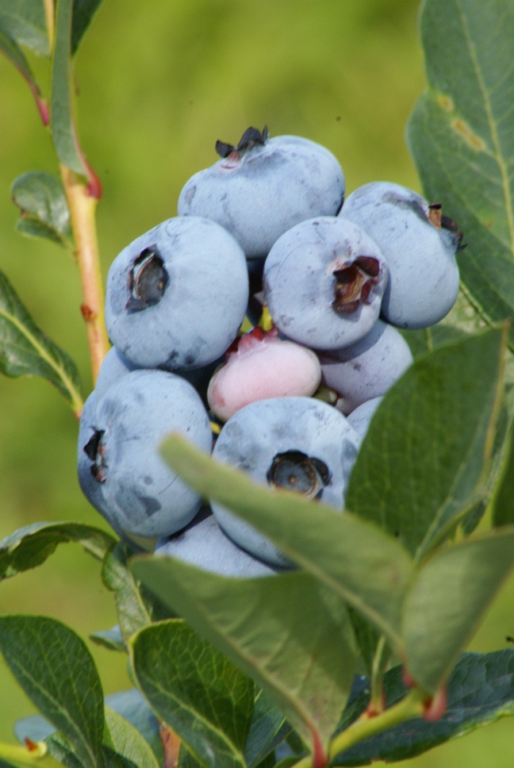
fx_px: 9609
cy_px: 384
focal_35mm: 450
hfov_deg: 3.1
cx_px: 257
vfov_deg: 4.6
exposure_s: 1/13
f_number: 25
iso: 400
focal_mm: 300
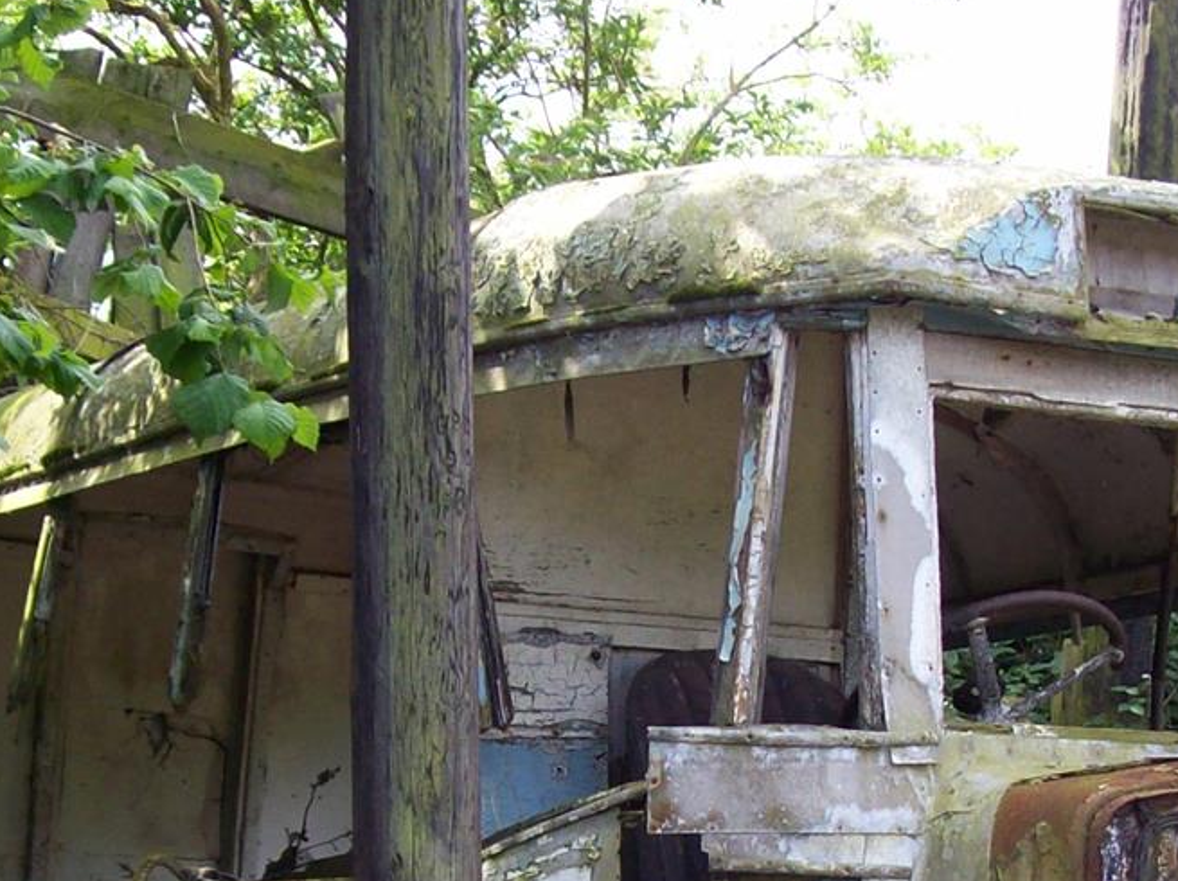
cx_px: 651
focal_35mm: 88
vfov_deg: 16.5
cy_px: 852
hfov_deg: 22.3
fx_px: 2992
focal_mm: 6
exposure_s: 1/310
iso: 80
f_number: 2.7
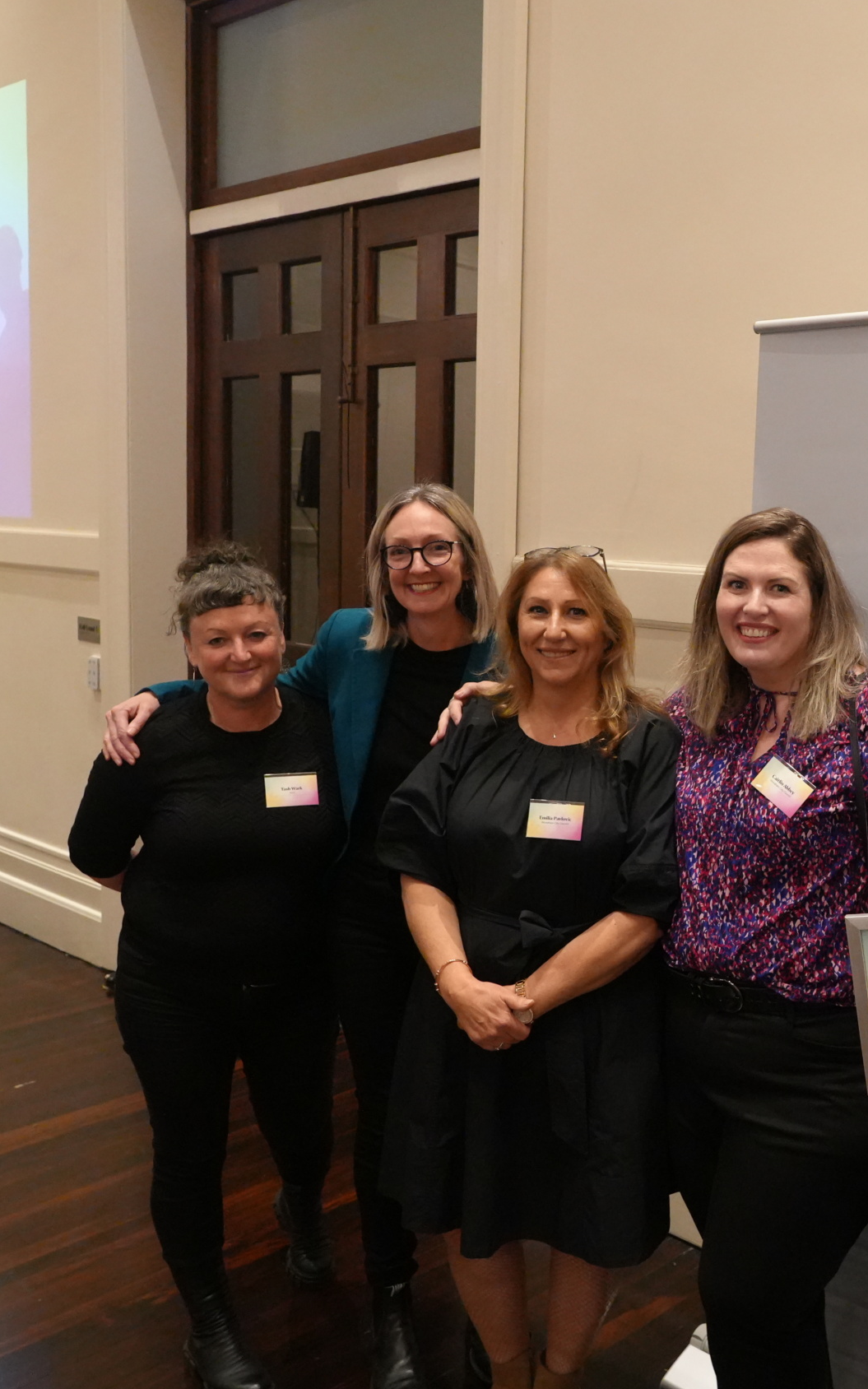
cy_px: 695
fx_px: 1316
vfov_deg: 55.6
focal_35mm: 35
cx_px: 745
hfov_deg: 34.8
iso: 4000
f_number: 4
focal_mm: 15
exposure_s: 1/160
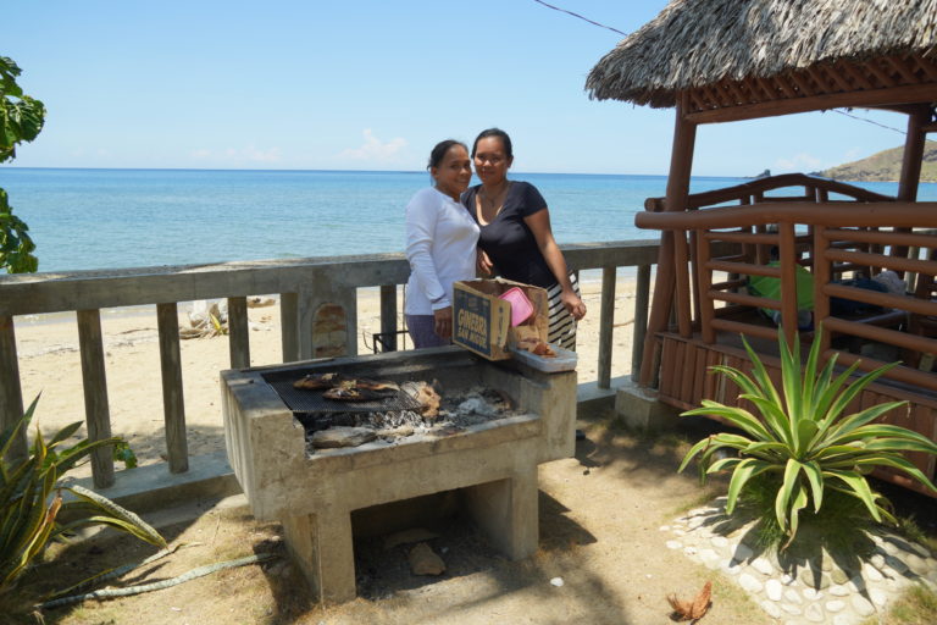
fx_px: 703
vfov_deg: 47.9
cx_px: 468
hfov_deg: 67.4
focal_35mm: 27
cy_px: 312
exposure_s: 1/500
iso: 100
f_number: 4.5
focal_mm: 18
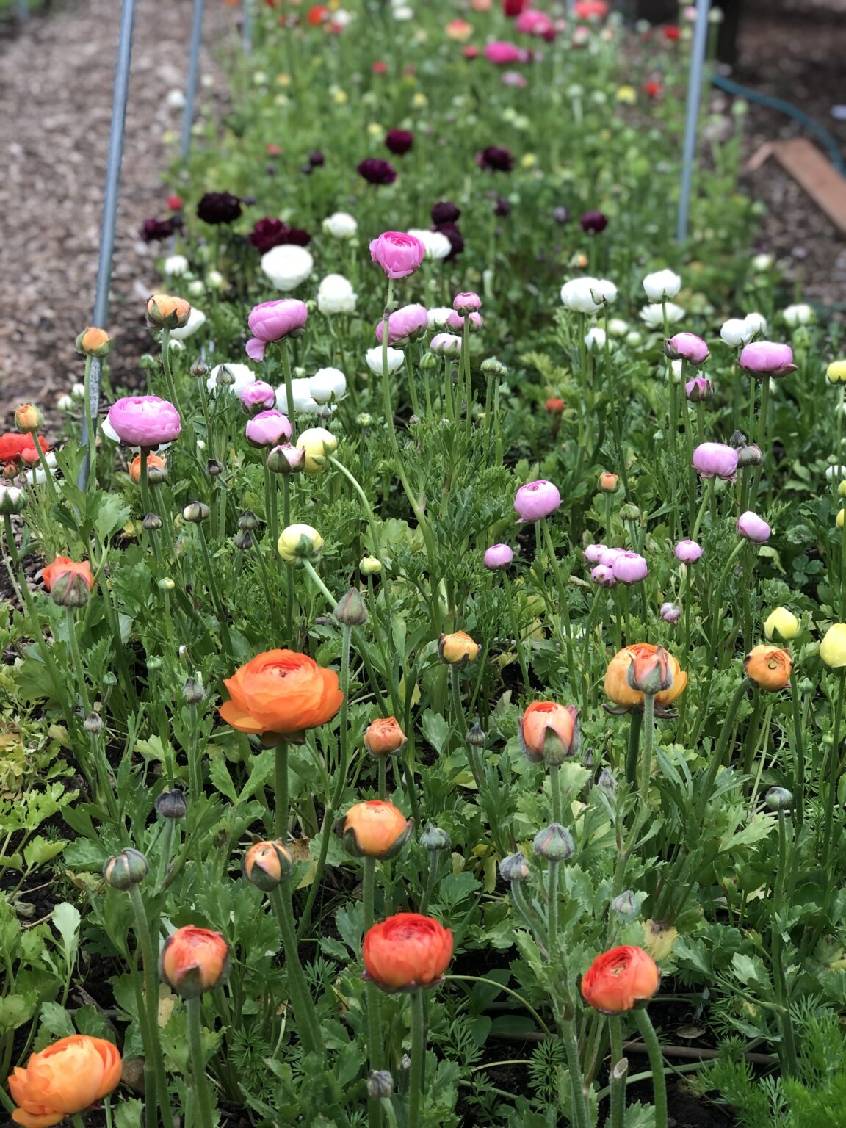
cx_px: 423
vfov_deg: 33.8
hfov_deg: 25.7
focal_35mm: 57
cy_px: 564
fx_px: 1857
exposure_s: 1/60
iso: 20
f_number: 2.8
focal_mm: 6.6
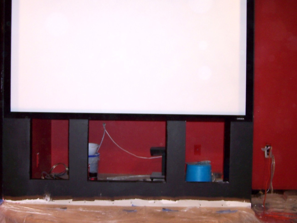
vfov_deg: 25.2
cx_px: 105
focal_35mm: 58
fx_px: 498
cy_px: 95
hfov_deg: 33.0
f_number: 2.8
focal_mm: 8
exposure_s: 1/2
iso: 100
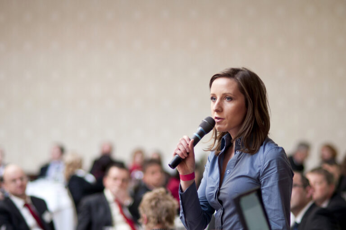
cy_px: 115
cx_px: 173
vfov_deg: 10.7
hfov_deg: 16.1
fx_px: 1224
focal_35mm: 128
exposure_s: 1/200
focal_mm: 85
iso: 400
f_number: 1.8
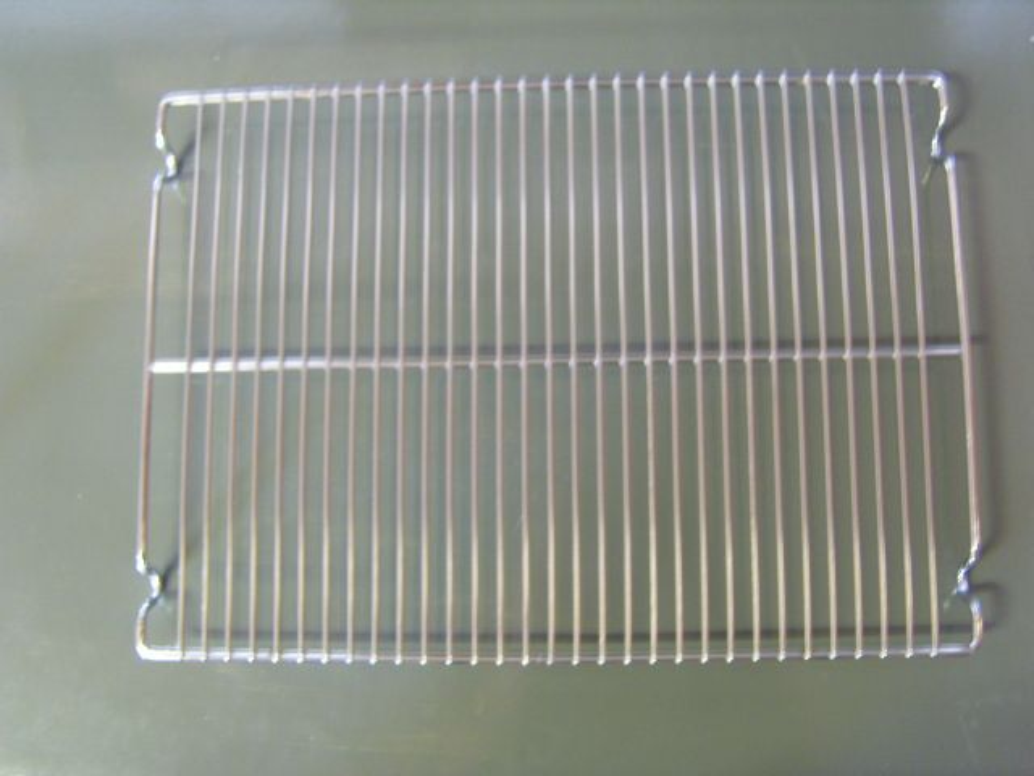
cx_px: 517
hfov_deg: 52.6
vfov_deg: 40.7
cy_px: 388
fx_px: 1045
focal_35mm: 35
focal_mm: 7.4
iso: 200
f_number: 2.8
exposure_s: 1/4
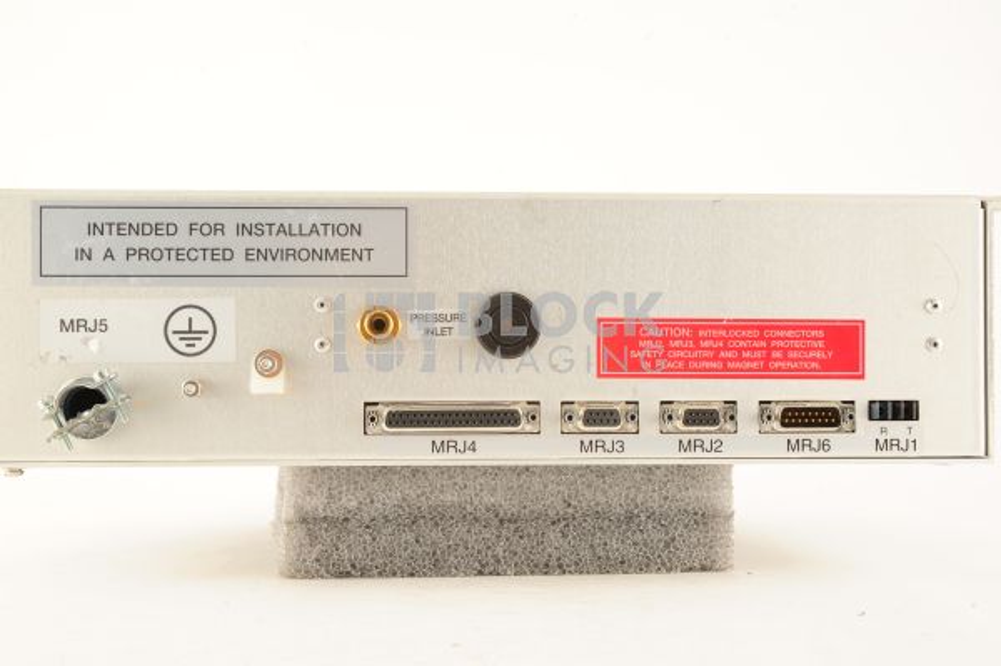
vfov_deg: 26.9
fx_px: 1389
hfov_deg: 39.6
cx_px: 500
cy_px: 333
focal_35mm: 50
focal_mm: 50
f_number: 11
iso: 1600
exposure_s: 1/160
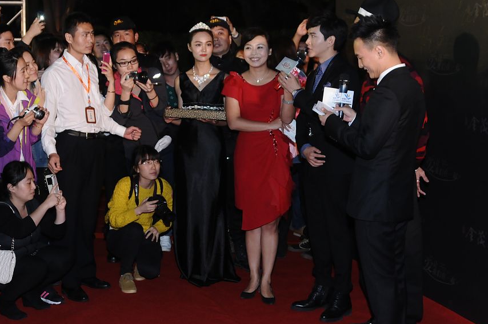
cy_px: 153
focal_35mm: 59
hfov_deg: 33.7
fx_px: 799
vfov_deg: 22.9
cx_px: 174
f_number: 3.2
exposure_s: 1/160
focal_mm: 28
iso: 800
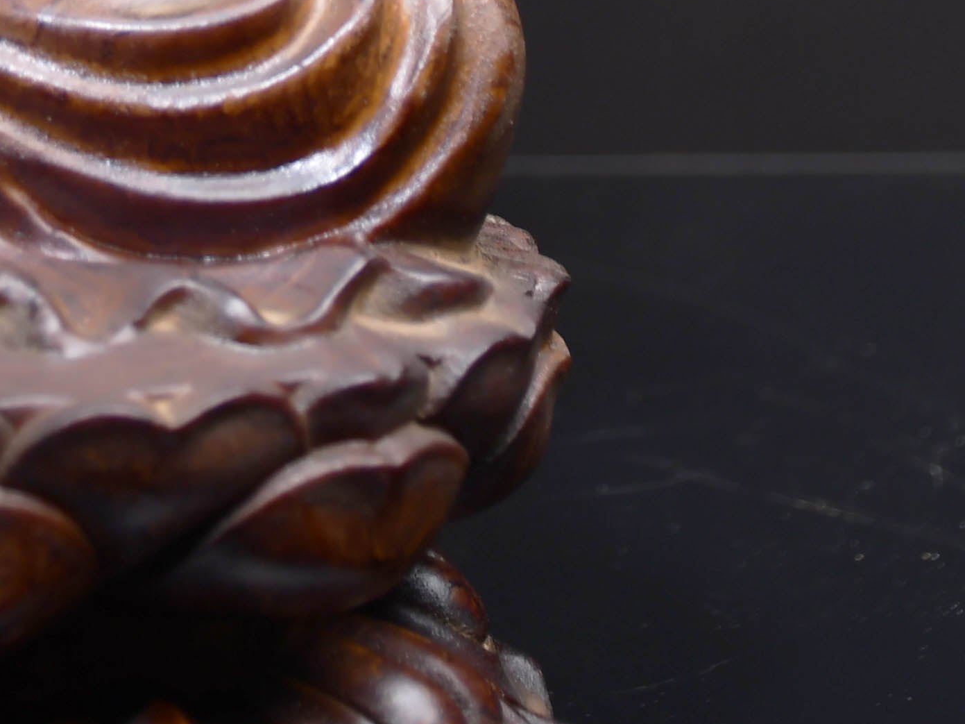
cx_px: -45
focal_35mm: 154
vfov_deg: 9.1
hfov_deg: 12.6
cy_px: -649
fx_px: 4293
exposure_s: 1/500
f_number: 5
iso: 50
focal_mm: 27
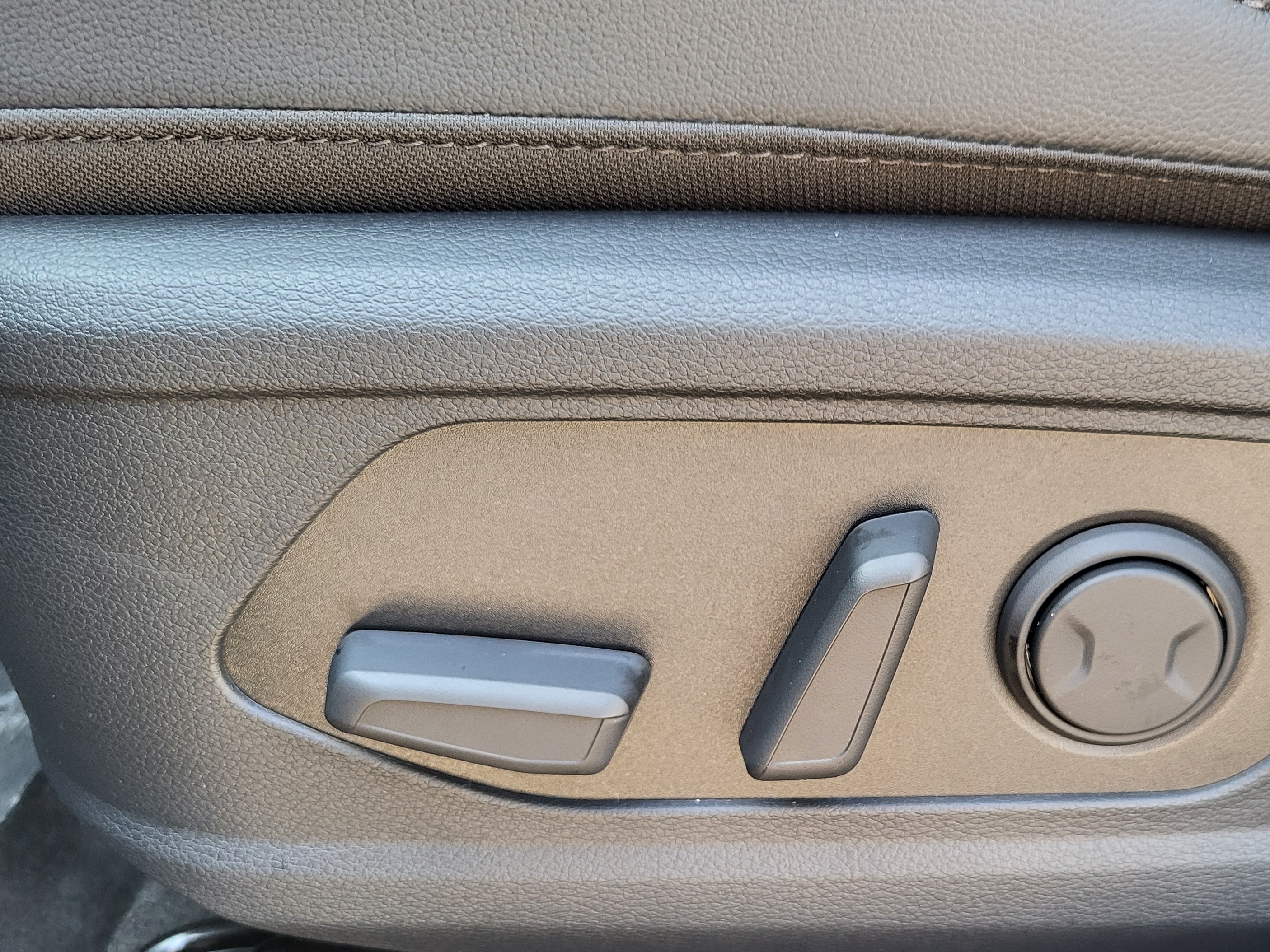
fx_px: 1357
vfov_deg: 38.0
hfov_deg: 48.9
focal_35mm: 37
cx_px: 893
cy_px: 669
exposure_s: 1/120
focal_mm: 5.4
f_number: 1.8
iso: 320
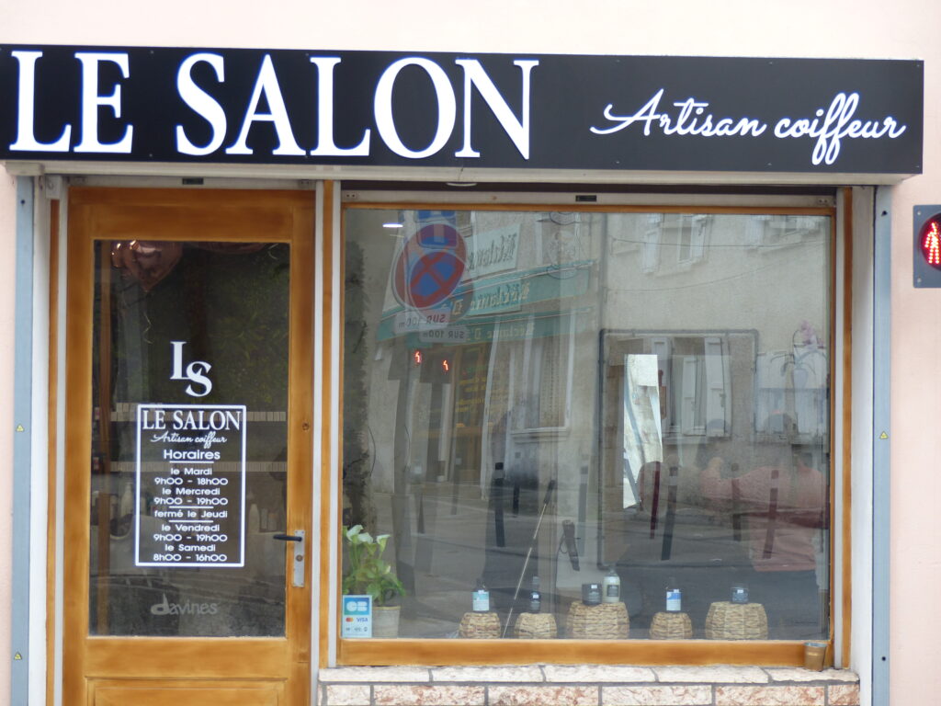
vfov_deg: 15.7
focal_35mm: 94
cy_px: 353
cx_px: 470
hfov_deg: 20.9
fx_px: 2555
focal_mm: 16.9
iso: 100
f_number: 2.8
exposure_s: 1/125
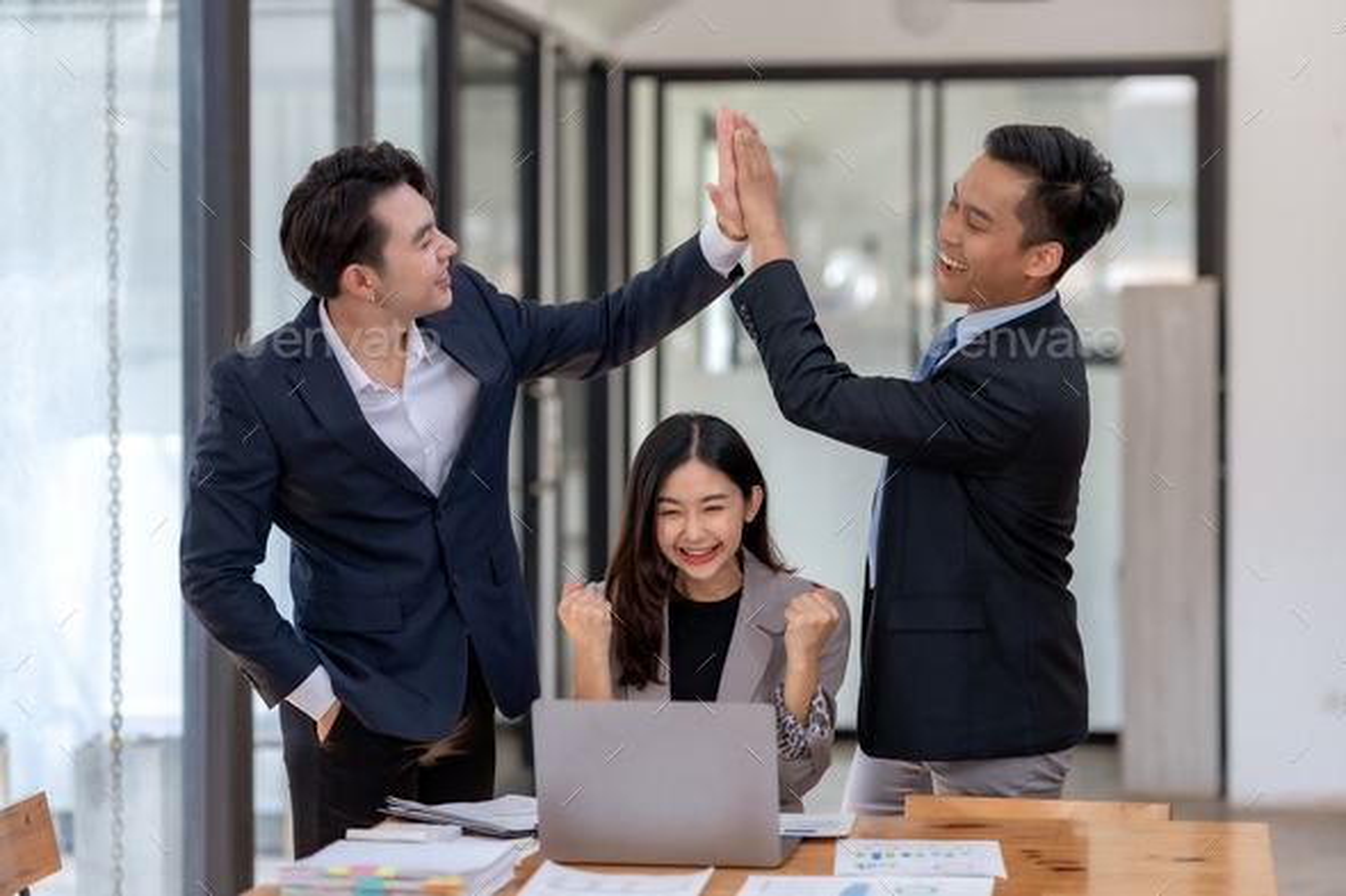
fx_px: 3177
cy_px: 448
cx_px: 673
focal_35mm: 85
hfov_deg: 23.9
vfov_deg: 16.1
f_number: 2
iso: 250
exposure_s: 1/320
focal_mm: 85
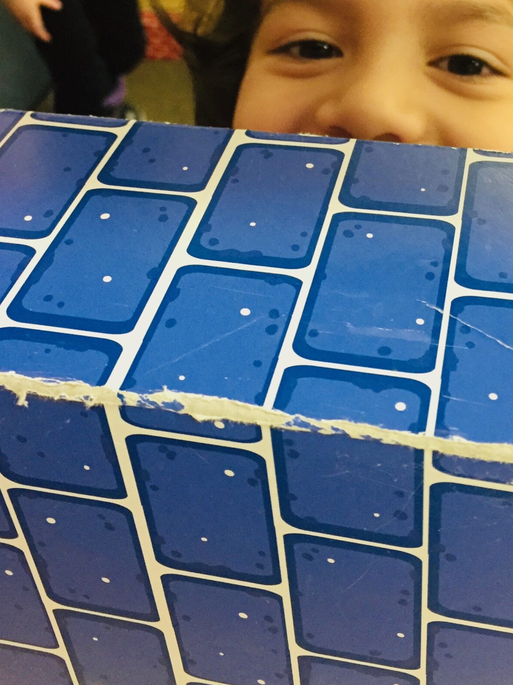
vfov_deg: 39.0
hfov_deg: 30.7
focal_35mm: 47
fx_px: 929
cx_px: 323
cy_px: 143
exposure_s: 1/30
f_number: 2.2
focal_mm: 4.15
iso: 200
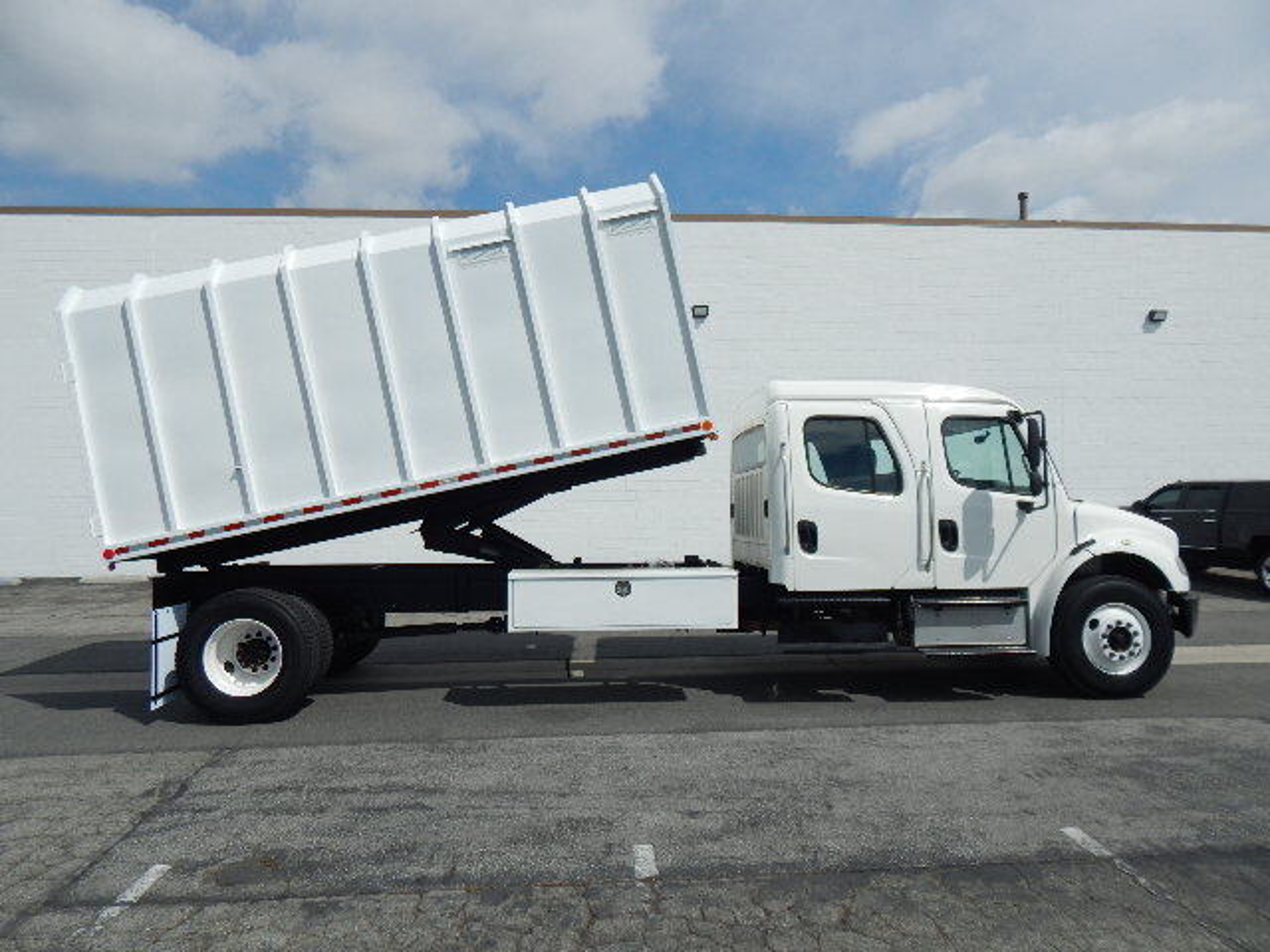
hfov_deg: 76.4
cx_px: 635
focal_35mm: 22
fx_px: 807
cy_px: 476
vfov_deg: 61.1
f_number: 6
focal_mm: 4
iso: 125
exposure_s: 1/1500
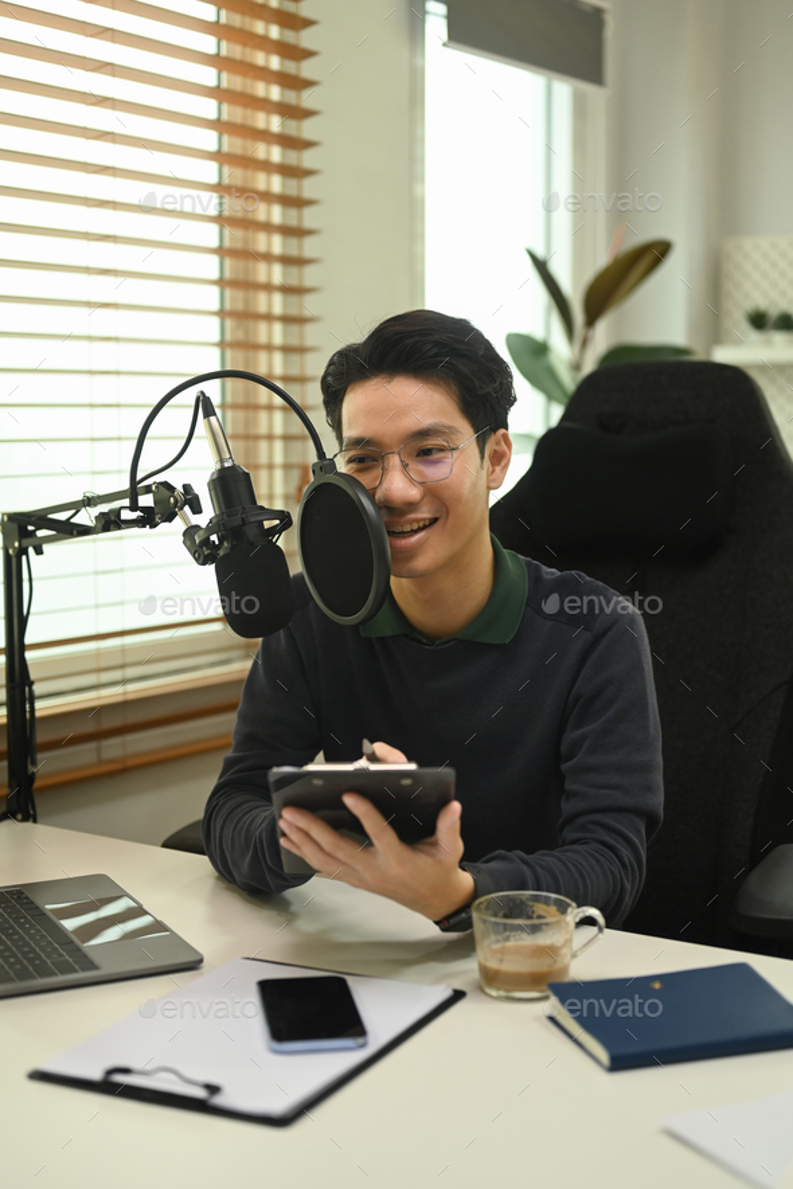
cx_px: 396
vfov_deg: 39.6
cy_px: 594
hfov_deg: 27.0
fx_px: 1652
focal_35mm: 50
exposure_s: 1/160
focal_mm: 50
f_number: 2.2
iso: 400
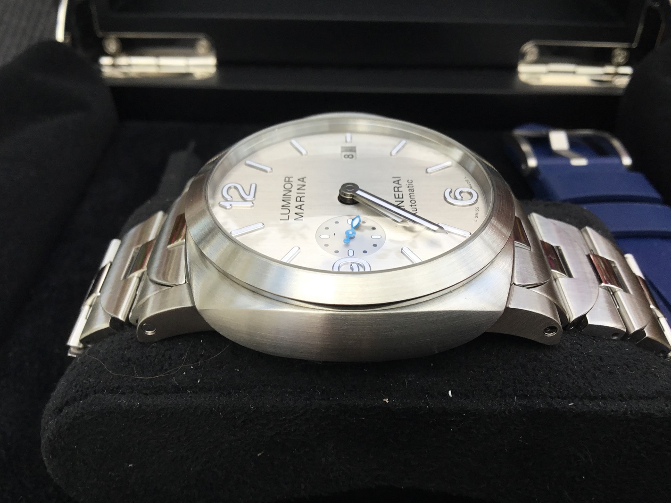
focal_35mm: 32
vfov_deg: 44.2
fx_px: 620
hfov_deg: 56.8
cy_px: 249
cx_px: 342
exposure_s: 1/120
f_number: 2.4
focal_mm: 3.3
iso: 25
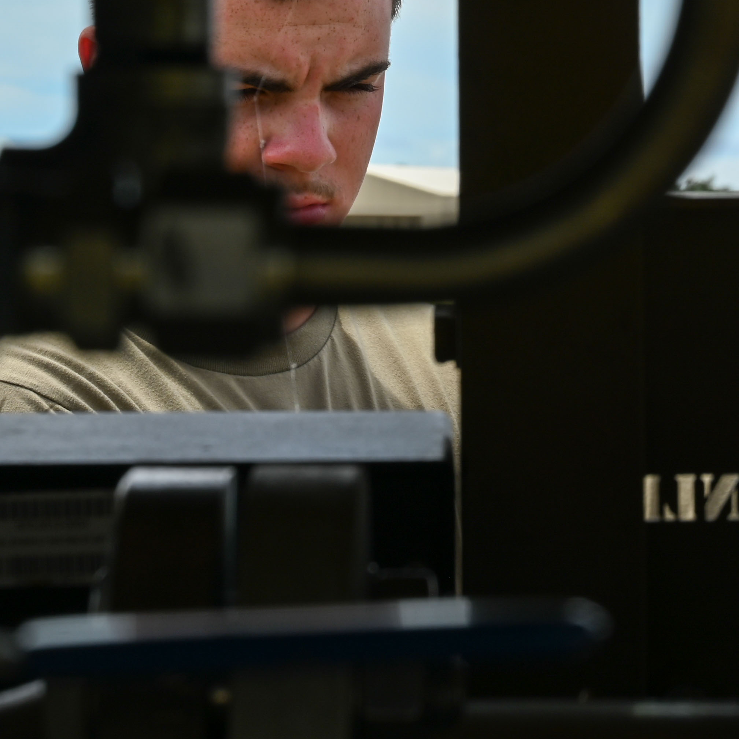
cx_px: 780
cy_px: 62
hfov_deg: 9.9
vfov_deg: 9.9
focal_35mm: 175
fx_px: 4227
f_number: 13
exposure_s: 1/100
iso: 100
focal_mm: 70
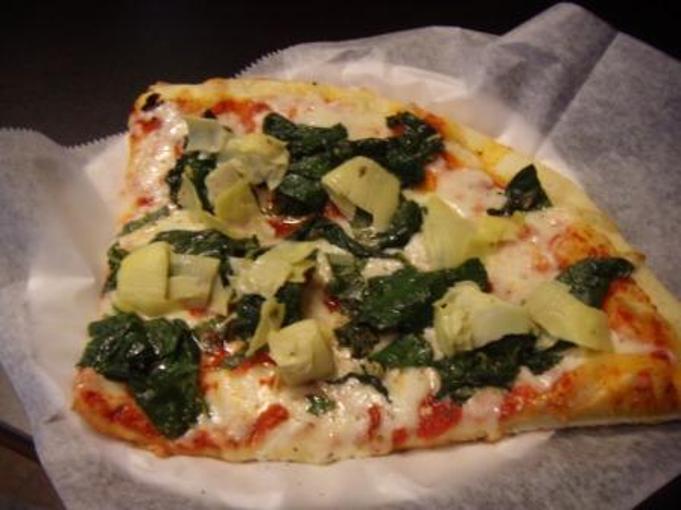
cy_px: 255
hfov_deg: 49.0
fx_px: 748
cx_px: 340
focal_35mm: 38
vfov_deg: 37.7
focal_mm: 6.4
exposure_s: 1/7.88
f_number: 3.5
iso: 100
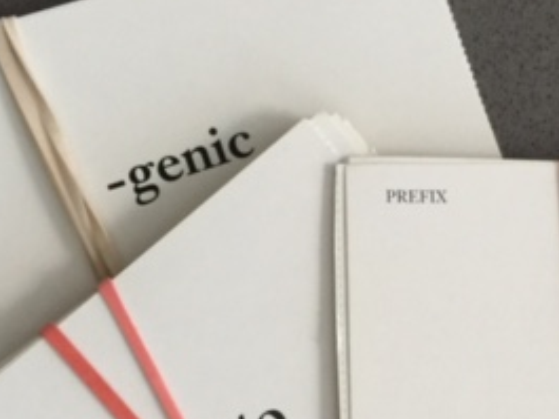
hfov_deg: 27.5
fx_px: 1131
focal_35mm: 70
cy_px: 385
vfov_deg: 20.6
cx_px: 394
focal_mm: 4.15
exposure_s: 1/15
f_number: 2.2
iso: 100
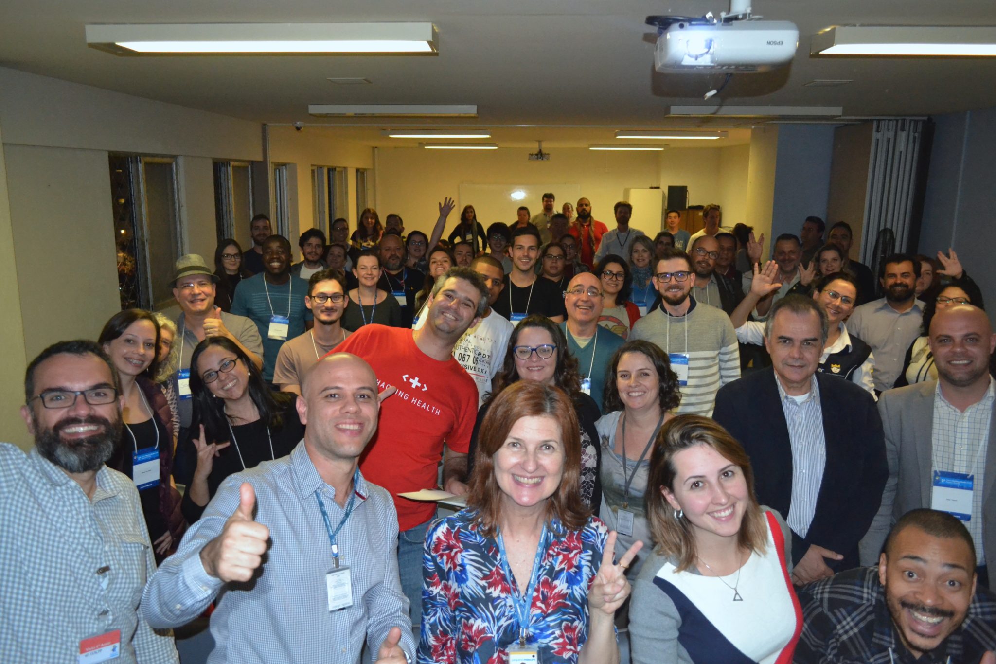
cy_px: 332
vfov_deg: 47.9
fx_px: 747
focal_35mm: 27
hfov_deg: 67.4
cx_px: 498
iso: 3200
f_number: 3.5
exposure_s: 1/60
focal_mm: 18
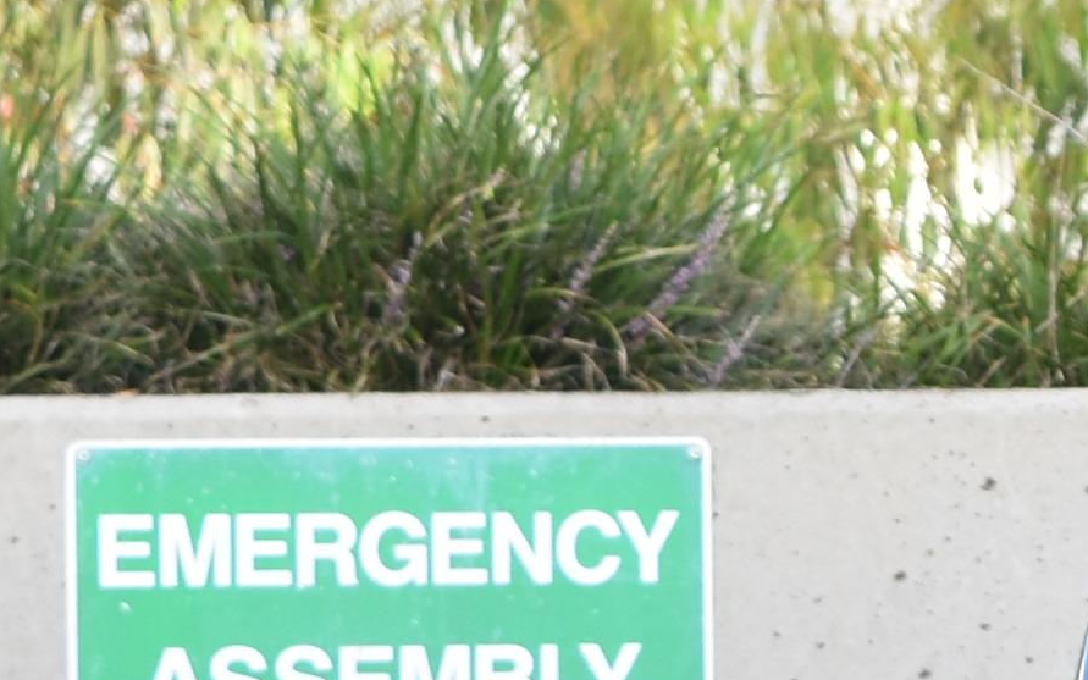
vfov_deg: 2.8
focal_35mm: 463
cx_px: 2791
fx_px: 13742
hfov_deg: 4.4
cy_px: 519
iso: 125
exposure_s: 1/60
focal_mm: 45
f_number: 8
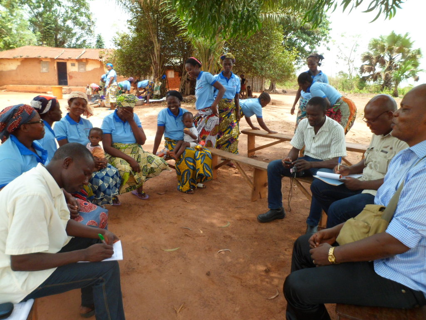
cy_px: 160
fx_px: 320
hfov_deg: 67.3
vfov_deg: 53.1
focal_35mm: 26
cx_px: 213
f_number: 3.3
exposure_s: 1/250
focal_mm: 4.9
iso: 80
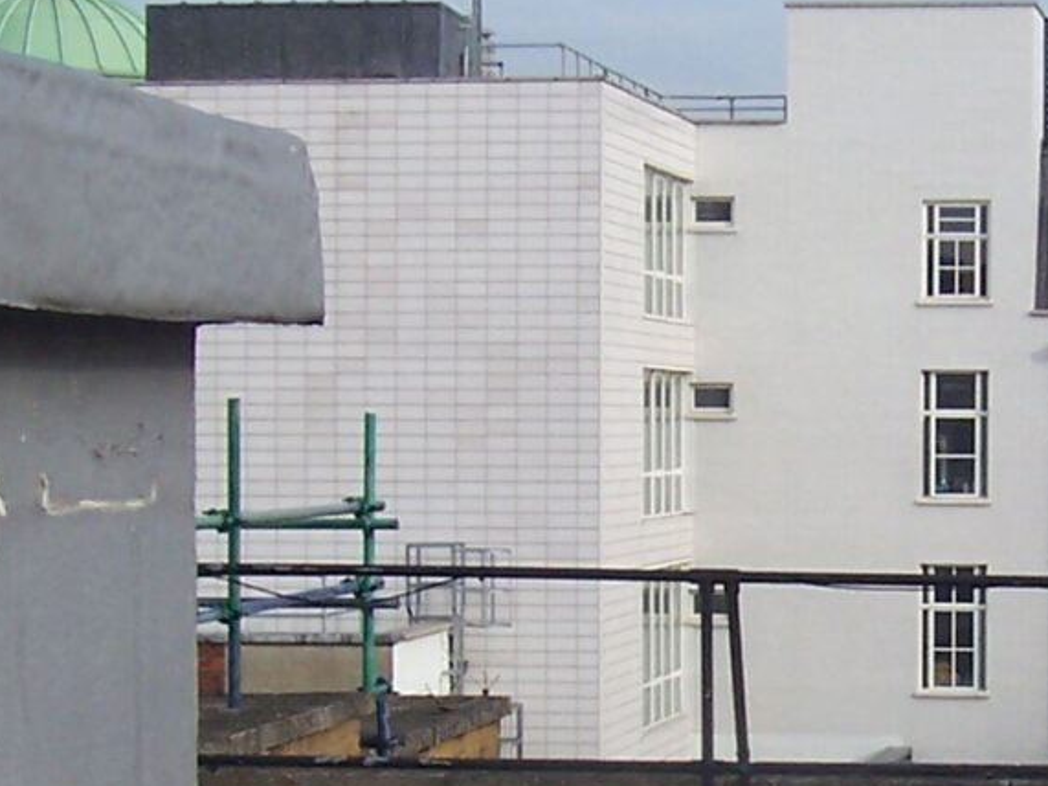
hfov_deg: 16.0
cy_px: 634
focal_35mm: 122
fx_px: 3693
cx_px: 899
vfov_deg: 12.1
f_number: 5.6
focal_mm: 5.6
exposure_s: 1/350
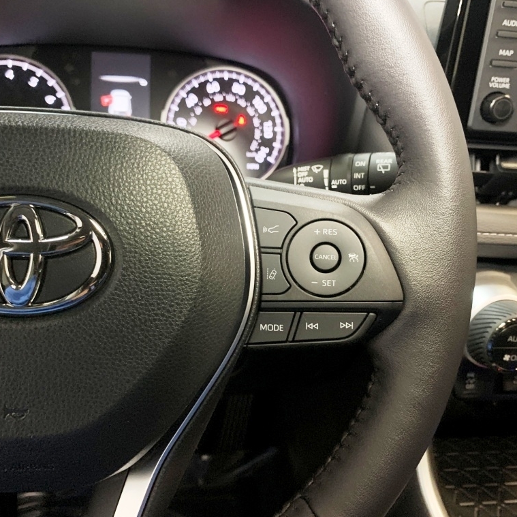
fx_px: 524
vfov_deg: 52.5
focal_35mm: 31
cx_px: 252
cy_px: 256
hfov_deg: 52.5
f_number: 1.8
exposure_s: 1/30
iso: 640
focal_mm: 4.25
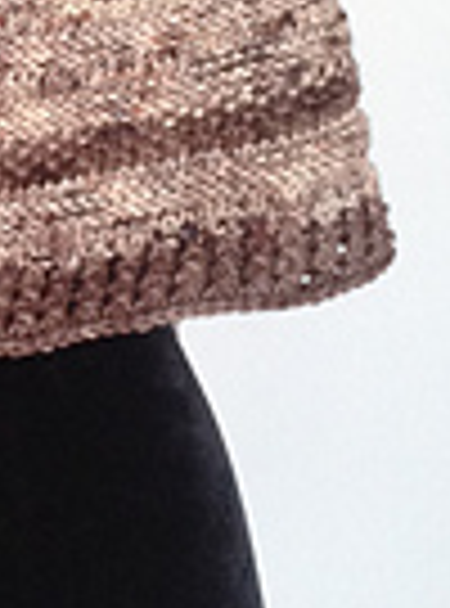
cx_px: -178
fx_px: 2271
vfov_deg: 15.0
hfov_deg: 11.0
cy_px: 23
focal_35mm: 130
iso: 160
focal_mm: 4.28
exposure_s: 1/15
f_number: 2.4
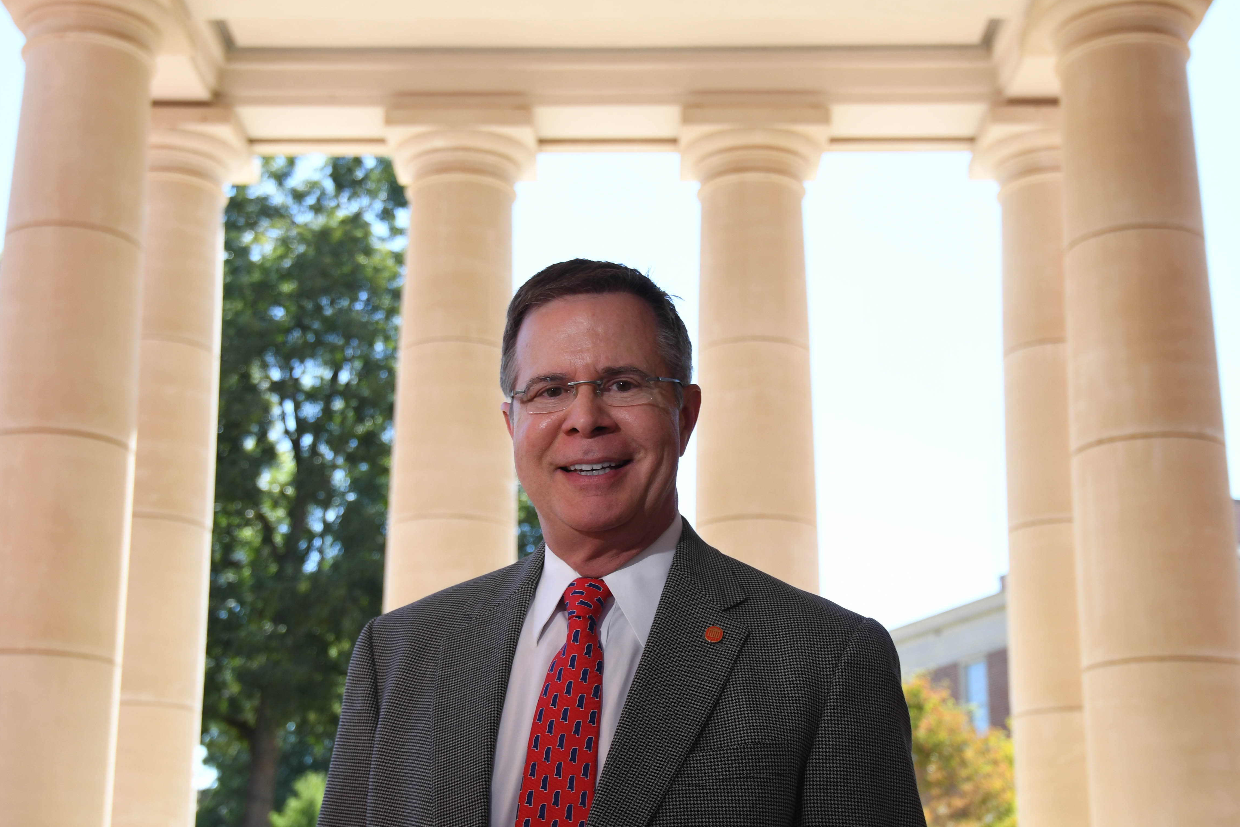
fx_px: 1894
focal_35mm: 55
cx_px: 591
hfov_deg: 36.2
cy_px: 428
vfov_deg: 24.6
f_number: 4
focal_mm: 30
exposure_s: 1/800
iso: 400
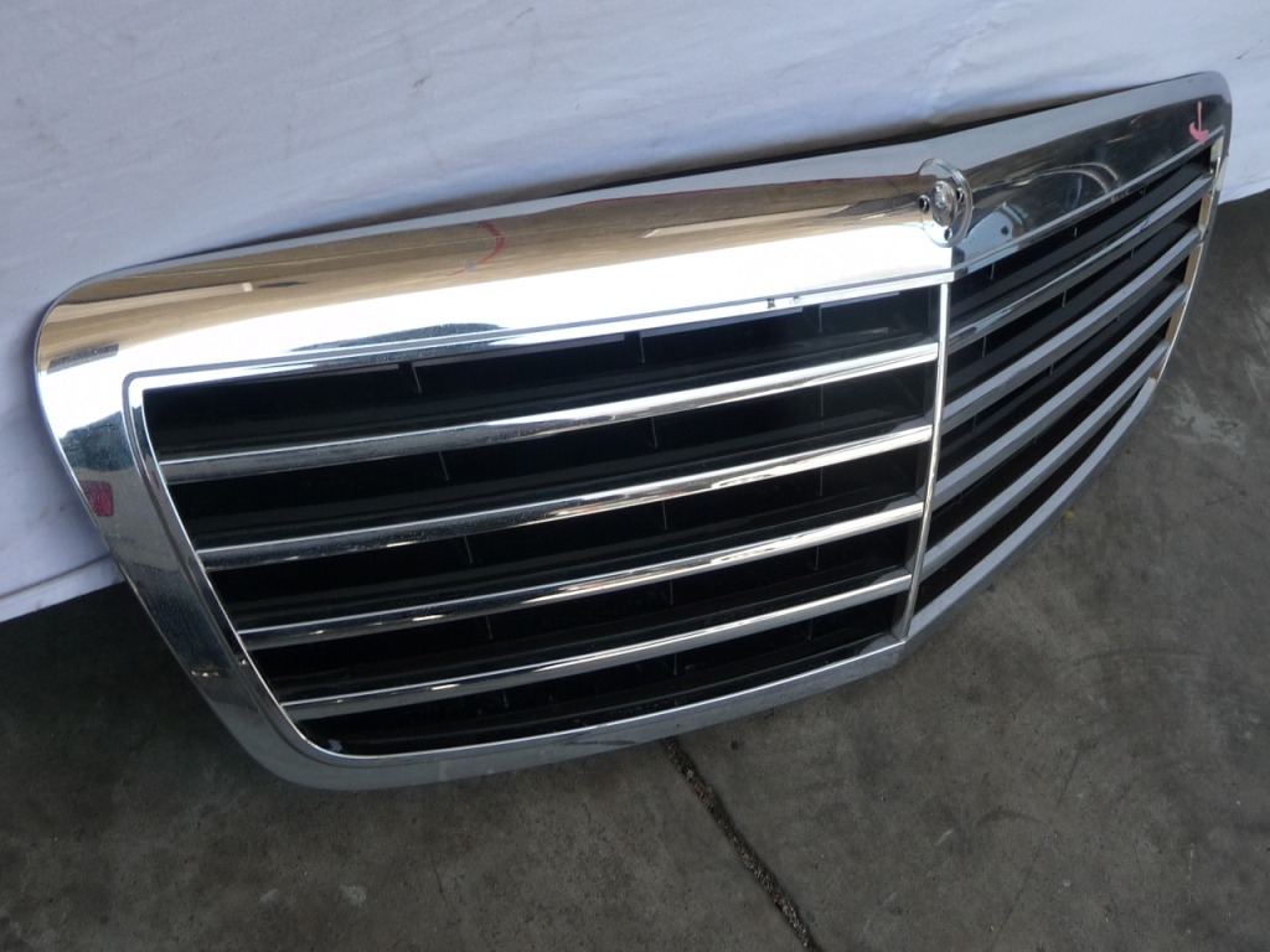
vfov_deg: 29.7
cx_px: 635
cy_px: 476
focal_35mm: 49
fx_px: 1798
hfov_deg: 38.9
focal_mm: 6
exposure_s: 1/125
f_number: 3.7
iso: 100
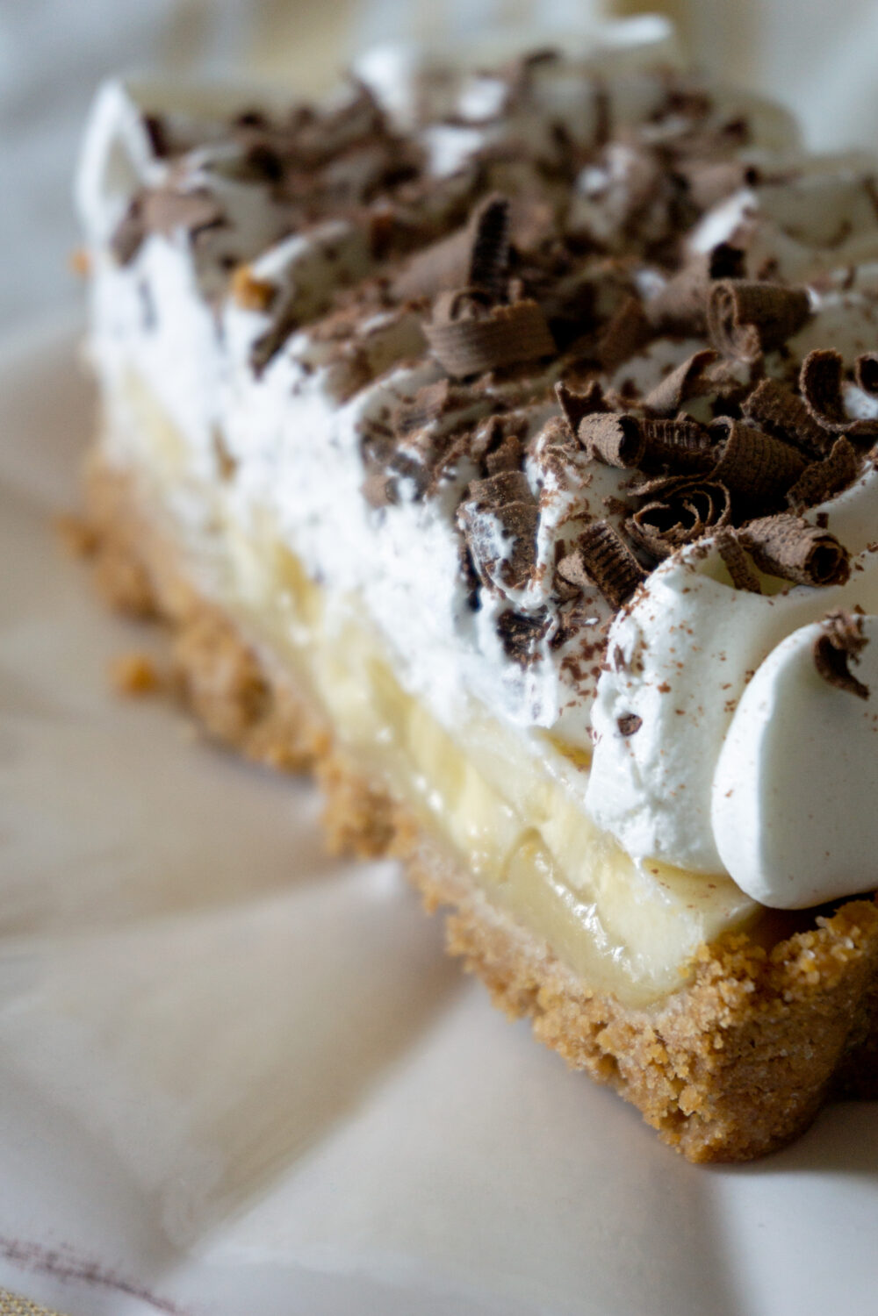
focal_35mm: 75
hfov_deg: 18.2
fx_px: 2744
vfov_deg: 27.0
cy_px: 658
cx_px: 439
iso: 400
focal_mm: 50
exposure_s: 1/80
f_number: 5.6
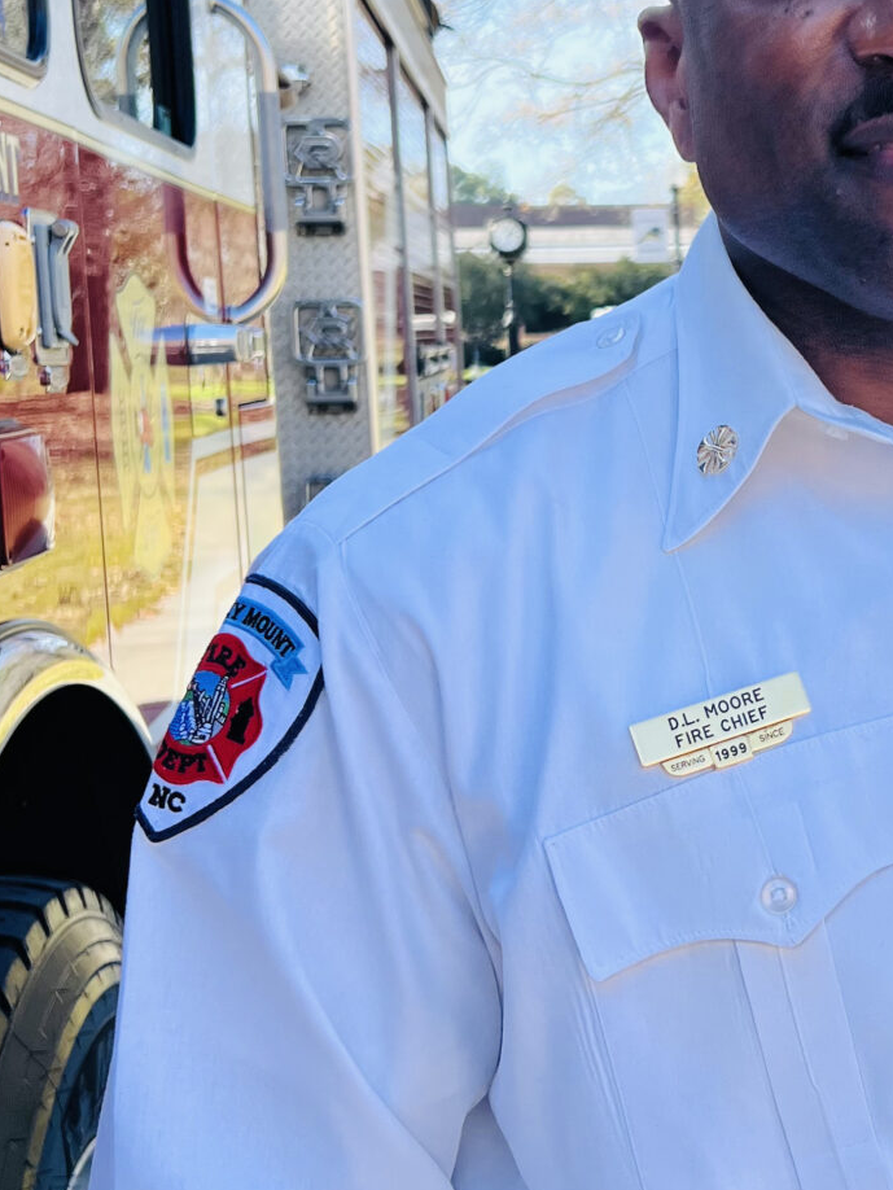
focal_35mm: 58
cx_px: 824
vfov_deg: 33.2
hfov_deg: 24.4
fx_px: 1994
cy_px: 535
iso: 50
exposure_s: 1/1147
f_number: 1.5
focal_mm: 5.7
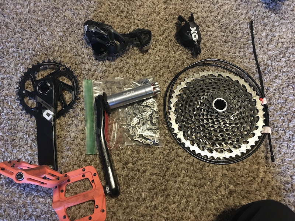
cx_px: 148
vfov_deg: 48.2
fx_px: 247
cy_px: 110
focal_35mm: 29
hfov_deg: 61.7
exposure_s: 1/15
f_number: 2.2
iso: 320
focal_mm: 4.15
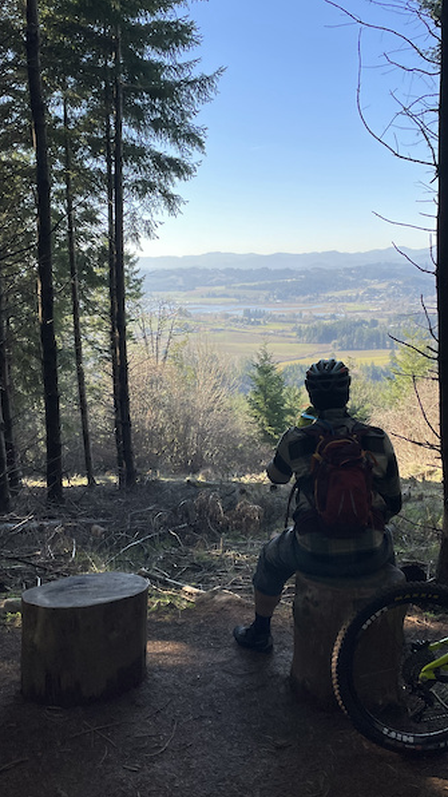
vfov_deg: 52.8
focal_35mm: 38
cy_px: 400
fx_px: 803
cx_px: 253
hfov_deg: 31.1
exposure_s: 1/619
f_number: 1.6
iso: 32
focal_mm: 4.2
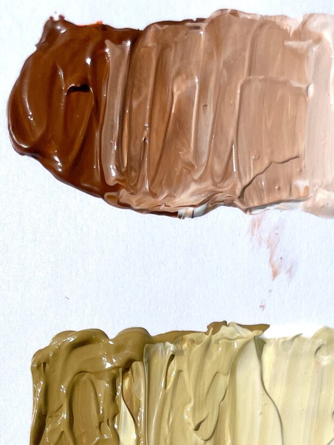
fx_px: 836
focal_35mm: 65
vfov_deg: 26.1
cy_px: 554
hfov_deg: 22.1
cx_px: 295
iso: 32
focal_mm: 4.2
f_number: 1.6
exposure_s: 1/17241
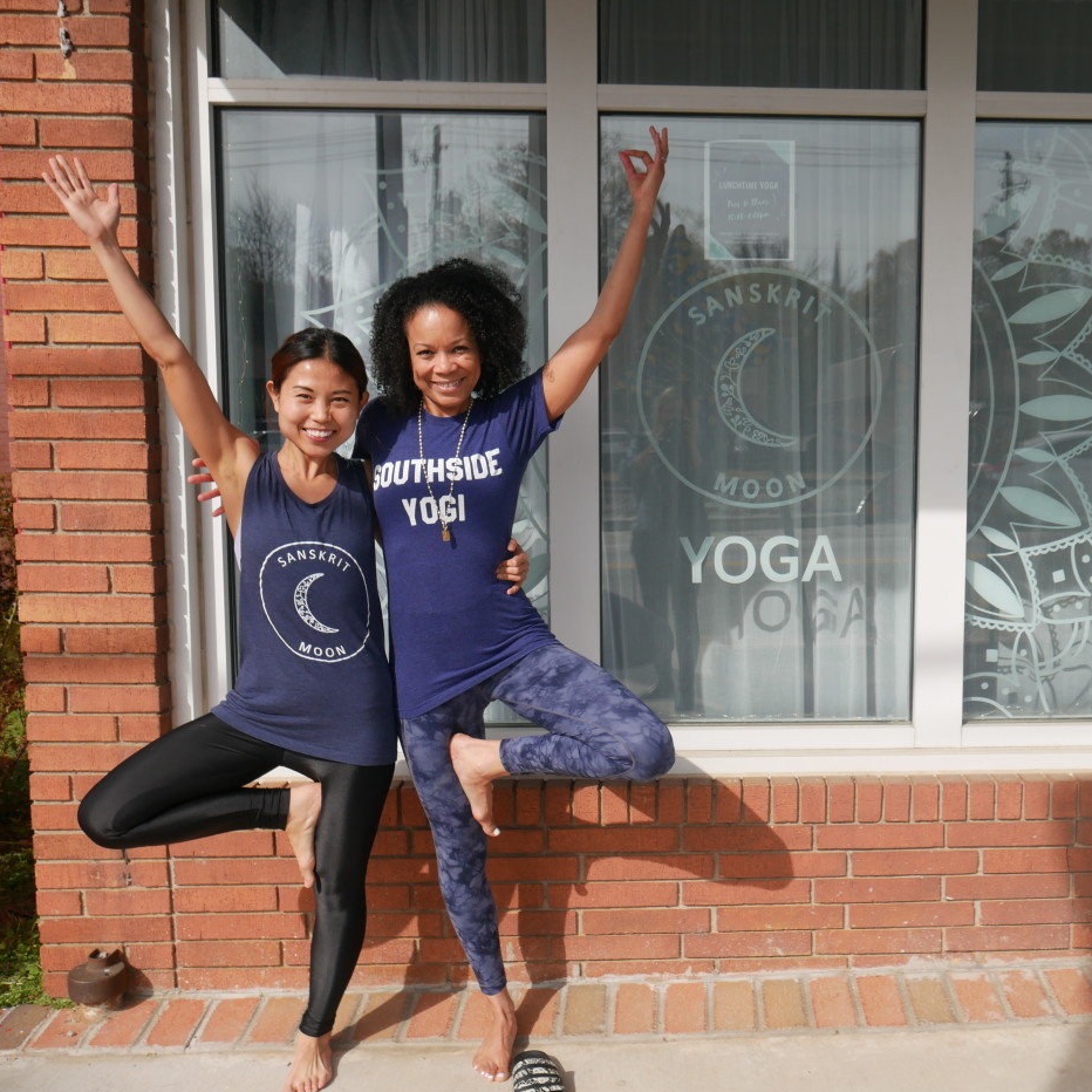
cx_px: 744
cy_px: 555
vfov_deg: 48.4
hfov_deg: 47.5
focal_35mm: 34
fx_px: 1213
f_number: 5
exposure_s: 1/1000
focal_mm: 14
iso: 200
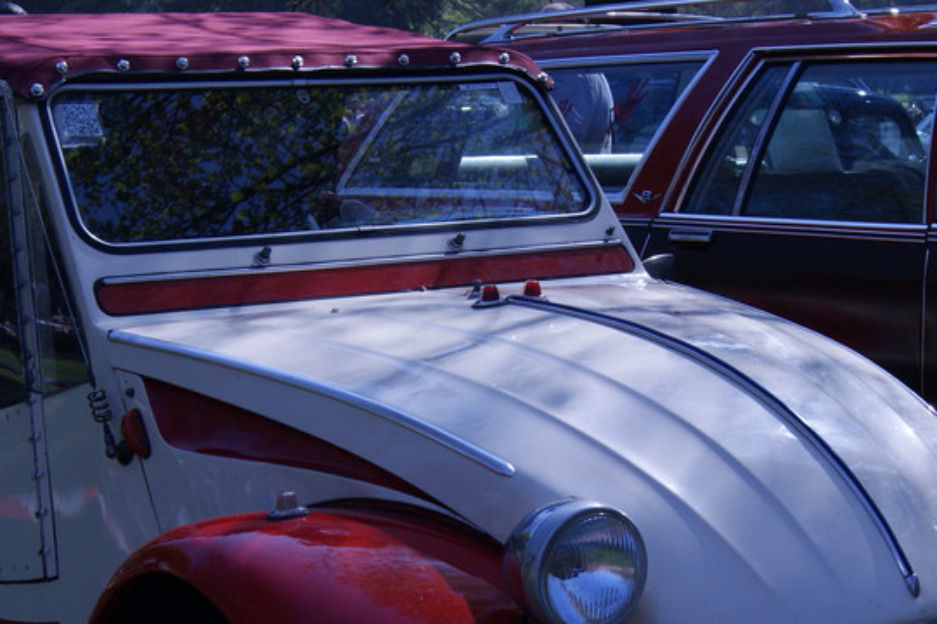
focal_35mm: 80
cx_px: 414
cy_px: 543
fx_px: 2081
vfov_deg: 16.8
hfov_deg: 25.4
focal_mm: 24
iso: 200
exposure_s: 1/640
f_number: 8
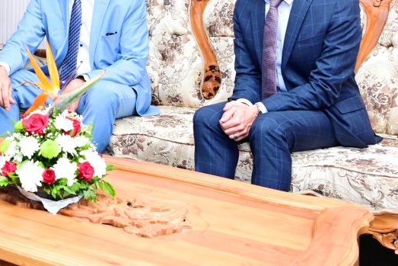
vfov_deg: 28.4
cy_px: 85
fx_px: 520
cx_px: 20
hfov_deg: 38.2
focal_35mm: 47
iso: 3200
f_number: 7.1
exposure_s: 1/200
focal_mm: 24
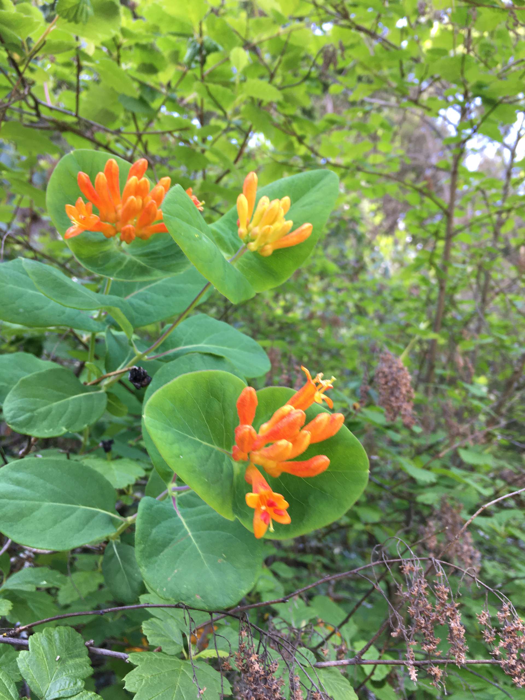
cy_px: 350
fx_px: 586
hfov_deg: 48.2
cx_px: 262
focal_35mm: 29
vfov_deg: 61.7
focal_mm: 4.15
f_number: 2.2
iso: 40
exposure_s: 1/120
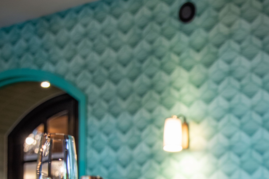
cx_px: 303
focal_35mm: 82
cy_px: 240
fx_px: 613
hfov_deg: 23.1
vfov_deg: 15.7
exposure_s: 1/13
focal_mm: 30
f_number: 2.8
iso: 320
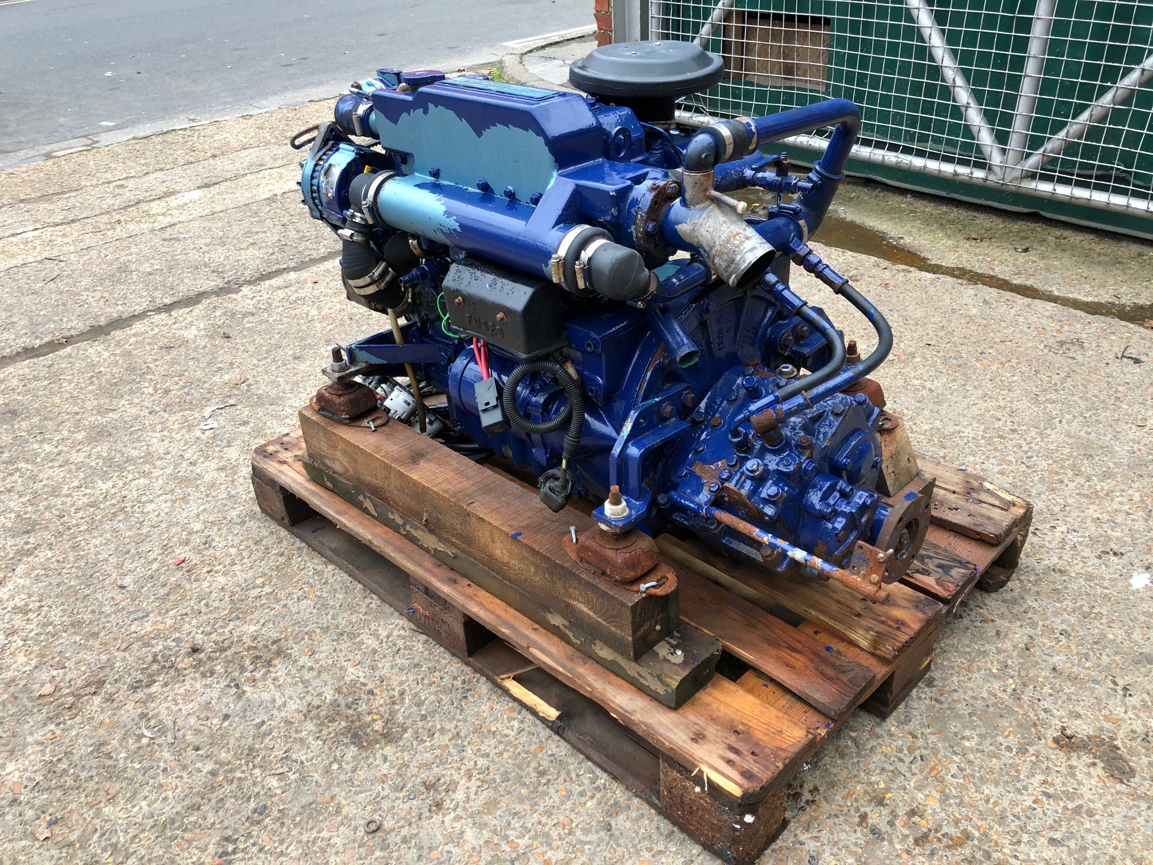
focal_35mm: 28
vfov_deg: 49.7
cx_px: 576
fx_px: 933
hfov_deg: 63.4
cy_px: 432
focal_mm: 4
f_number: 1.8
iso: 40
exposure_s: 1/24
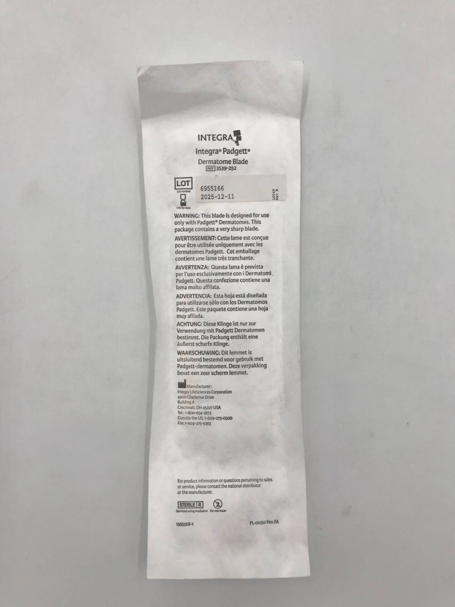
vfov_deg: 63.4
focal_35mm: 28
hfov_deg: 49.8
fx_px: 491
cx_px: 228
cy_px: 304
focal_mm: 3.99
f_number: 1.8
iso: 20
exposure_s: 1/363
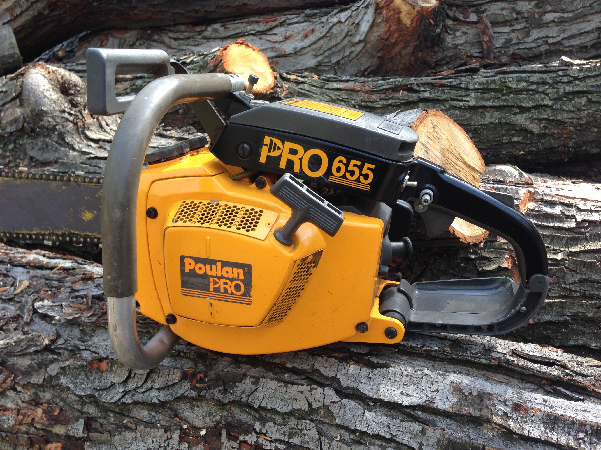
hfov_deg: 55.4
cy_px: 225
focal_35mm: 33
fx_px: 573
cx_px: 300
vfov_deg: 42.9
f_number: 2.4
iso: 50
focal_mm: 4.12
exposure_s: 1/147
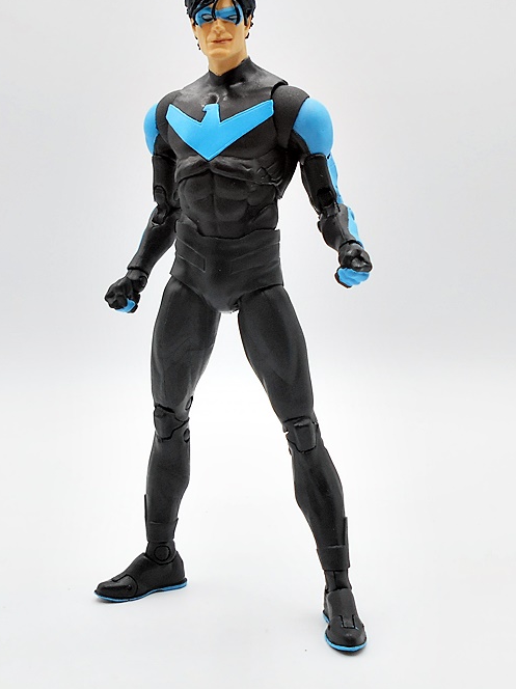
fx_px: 617
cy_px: 313
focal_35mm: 31
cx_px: 251
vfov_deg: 58.3
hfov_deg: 45.4
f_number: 3.2
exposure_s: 1/250
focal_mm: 4.6
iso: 80
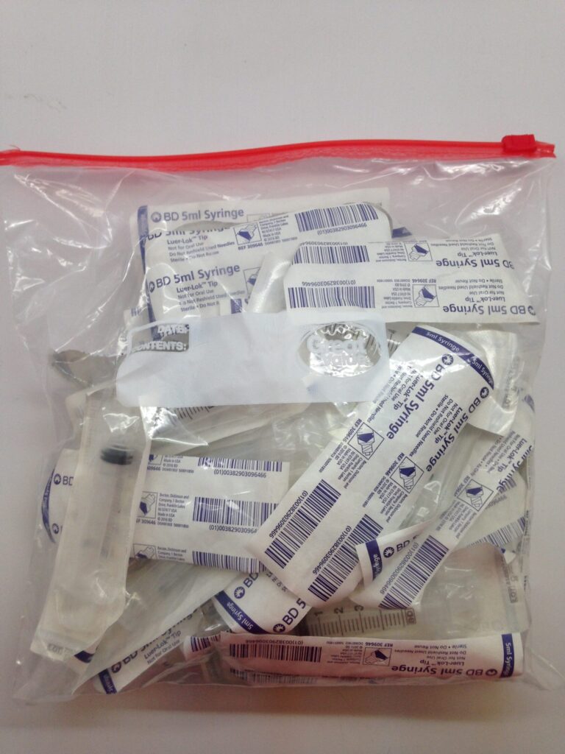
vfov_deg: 55.4
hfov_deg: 42.9
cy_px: 377
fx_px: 718
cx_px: 282
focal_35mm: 33
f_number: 2.4
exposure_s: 1/120
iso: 80
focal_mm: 4.12
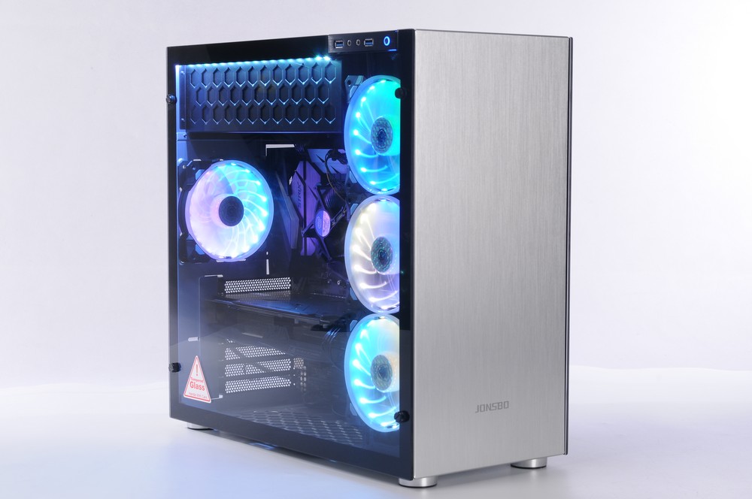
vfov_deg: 16.5
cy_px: 250
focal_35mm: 82
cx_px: 376
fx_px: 1721
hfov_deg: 24.6
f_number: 16
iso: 200
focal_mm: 55
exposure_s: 1
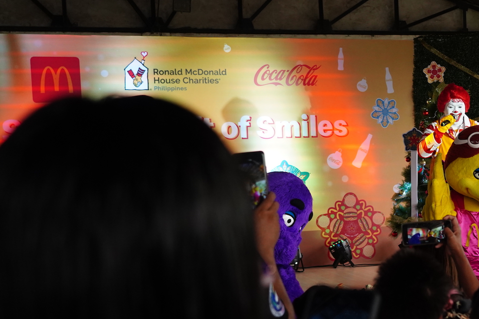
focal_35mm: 68
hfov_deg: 28.6
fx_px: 905
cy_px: 213
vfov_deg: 20.0
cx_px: 420
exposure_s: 1/800
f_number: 4
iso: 2000
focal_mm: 36
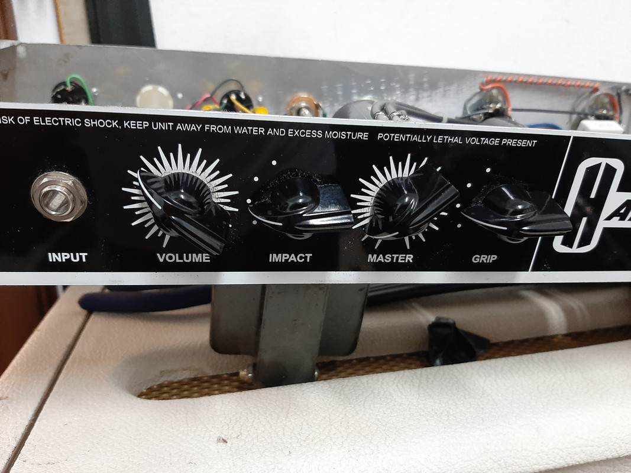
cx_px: 316
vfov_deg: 53.1
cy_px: 236
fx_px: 474
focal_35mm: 26
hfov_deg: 67.3
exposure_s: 1/25
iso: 200
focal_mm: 3.93
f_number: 1.7
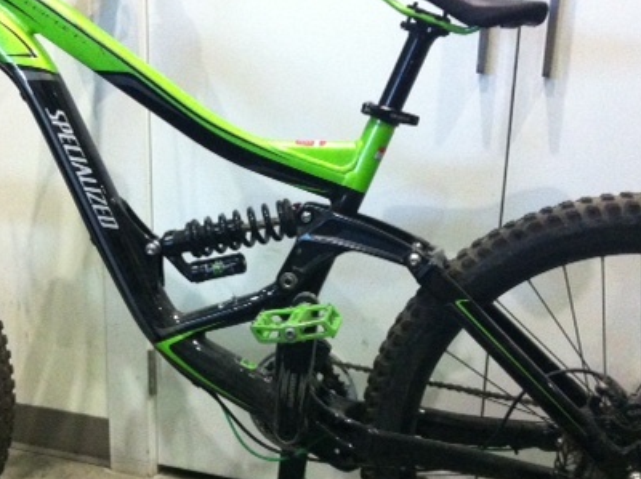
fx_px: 1036
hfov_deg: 34.2
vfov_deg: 26.0
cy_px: 303
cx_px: 240
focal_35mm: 56
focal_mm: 3.85
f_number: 2.8
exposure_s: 1/15
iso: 500
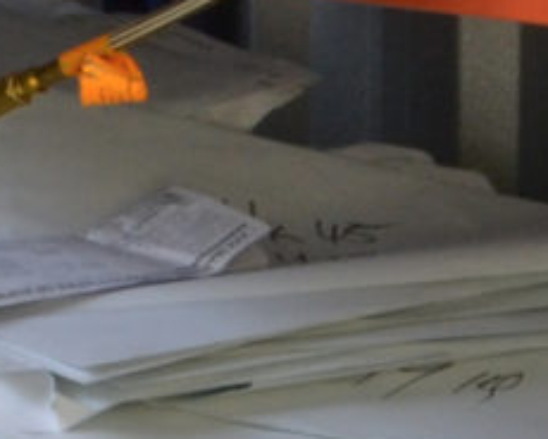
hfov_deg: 5.9
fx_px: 5287
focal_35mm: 326
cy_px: -820
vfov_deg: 4.6
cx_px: 691
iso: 400
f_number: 18
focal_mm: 26
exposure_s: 2
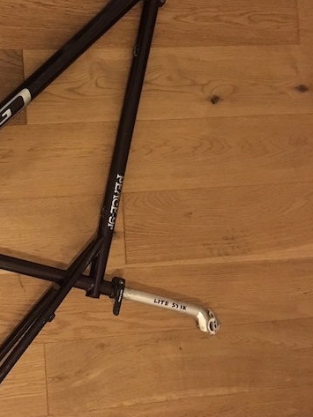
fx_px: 590
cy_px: 214
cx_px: 51
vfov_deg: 38.9
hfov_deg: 28.9
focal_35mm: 49
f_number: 2.2
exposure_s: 1/17
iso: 640
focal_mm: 4.15
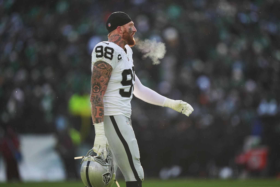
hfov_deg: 5.2
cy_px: 94
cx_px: 140
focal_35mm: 400
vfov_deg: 3.4
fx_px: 3111
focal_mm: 400
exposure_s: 1/8000
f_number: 2.8
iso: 1000
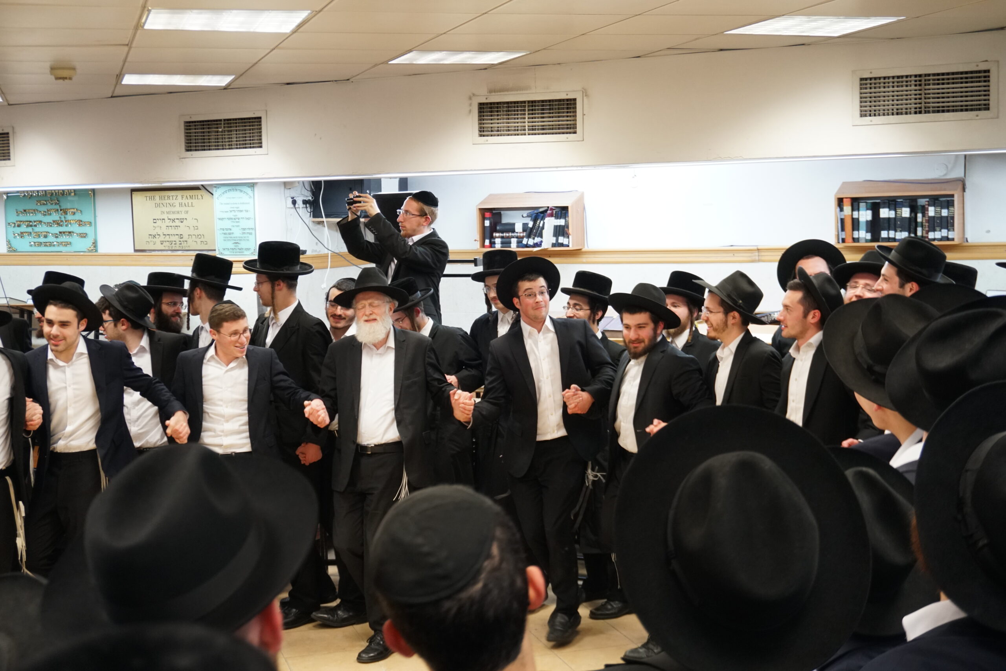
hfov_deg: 40.0
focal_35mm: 50
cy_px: 336
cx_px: 503
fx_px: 1383
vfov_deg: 27.3
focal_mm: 33
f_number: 4.5
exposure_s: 1/90
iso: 1250
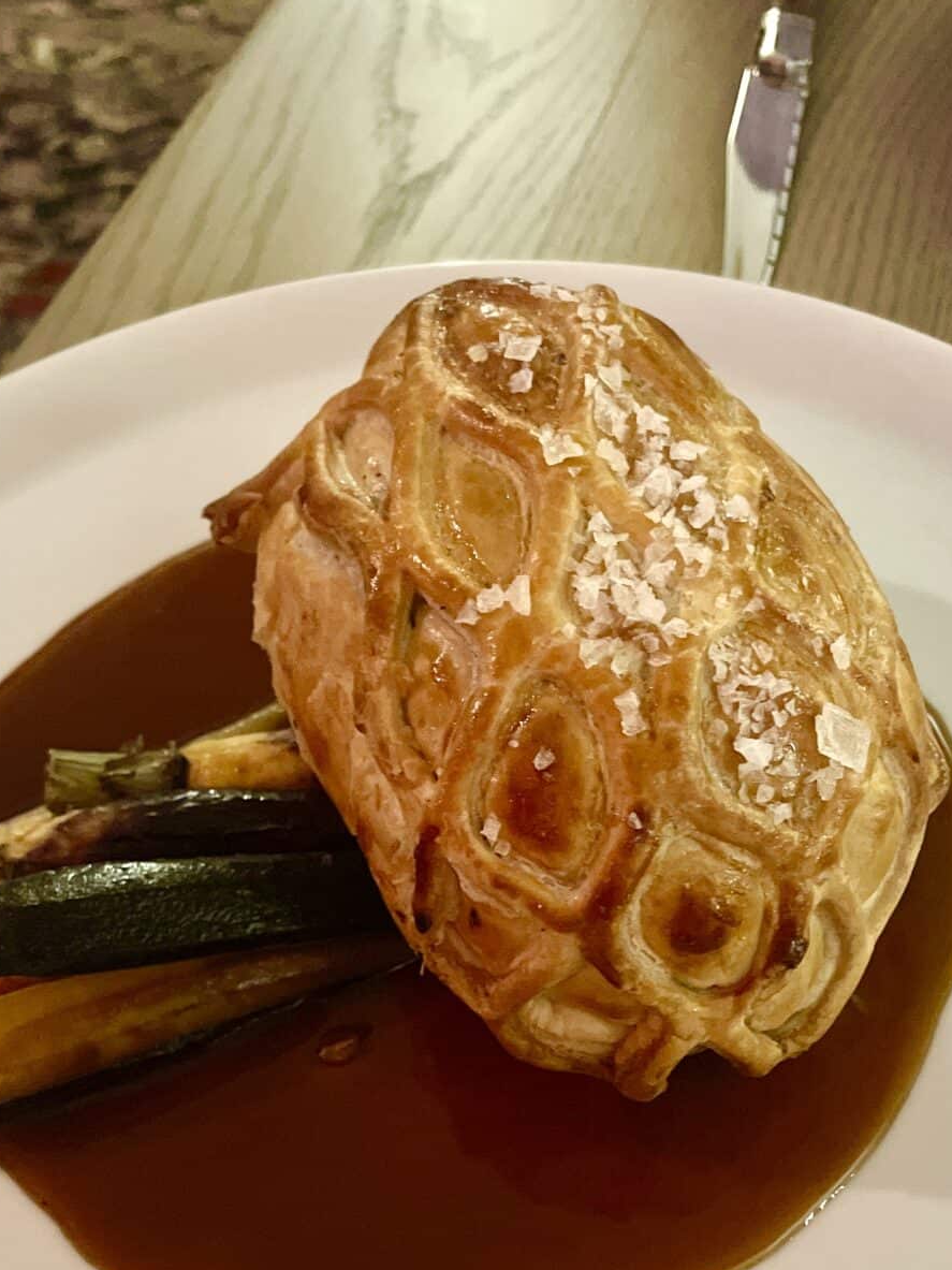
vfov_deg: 41.4
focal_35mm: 45
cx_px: 551
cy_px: 867
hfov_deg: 32.1
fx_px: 1650
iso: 1000
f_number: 1.6
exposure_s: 1/24
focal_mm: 4.2
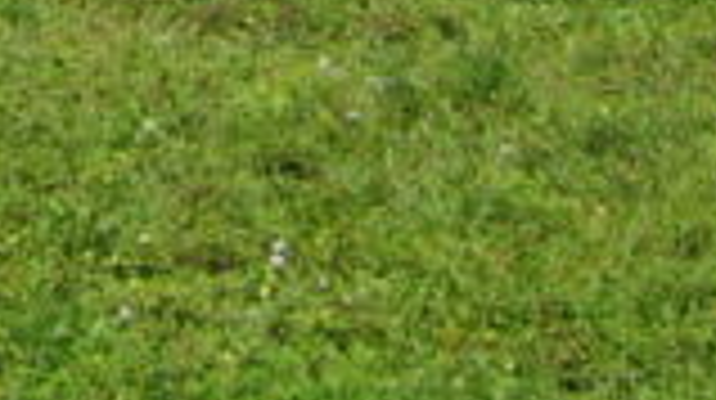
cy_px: -760
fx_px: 3281
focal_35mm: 173
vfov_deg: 6.4
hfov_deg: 12.0
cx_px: -261
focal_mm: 7.4
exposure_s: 1/250
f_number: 7.1
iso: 50
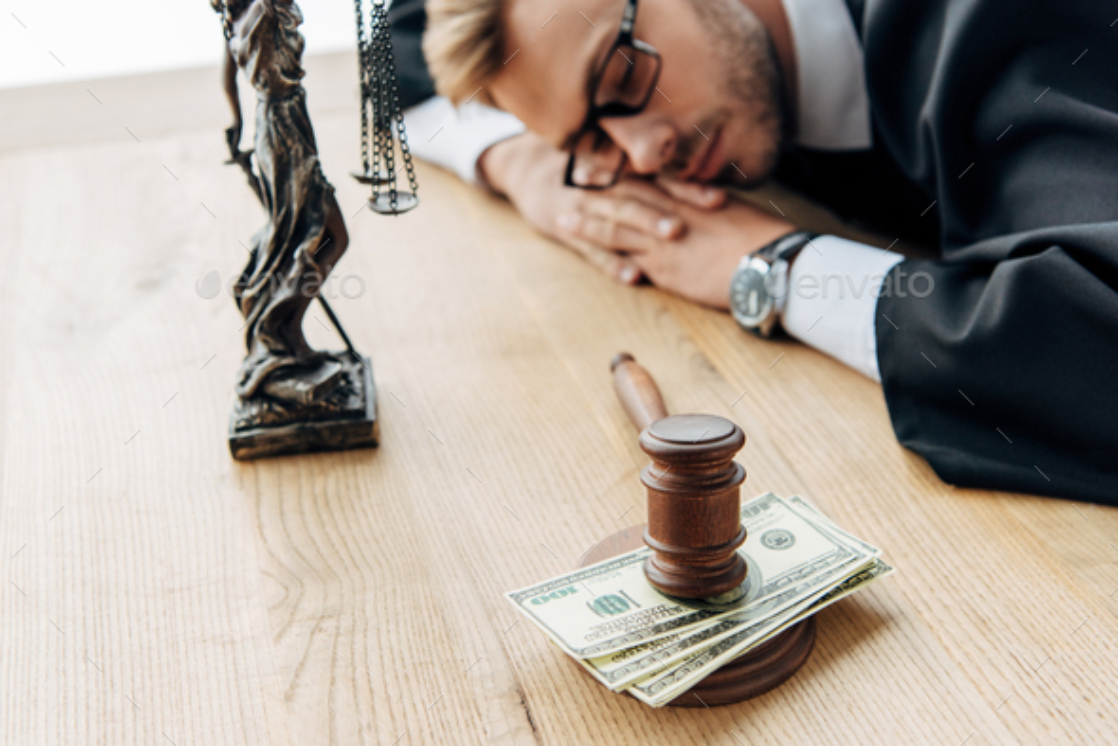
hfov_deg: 41.1
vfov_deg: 28.1
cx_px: 559
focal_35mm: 48
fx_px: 1491
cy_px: 373
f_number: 4
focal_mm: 48
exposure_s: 1/200
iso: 320
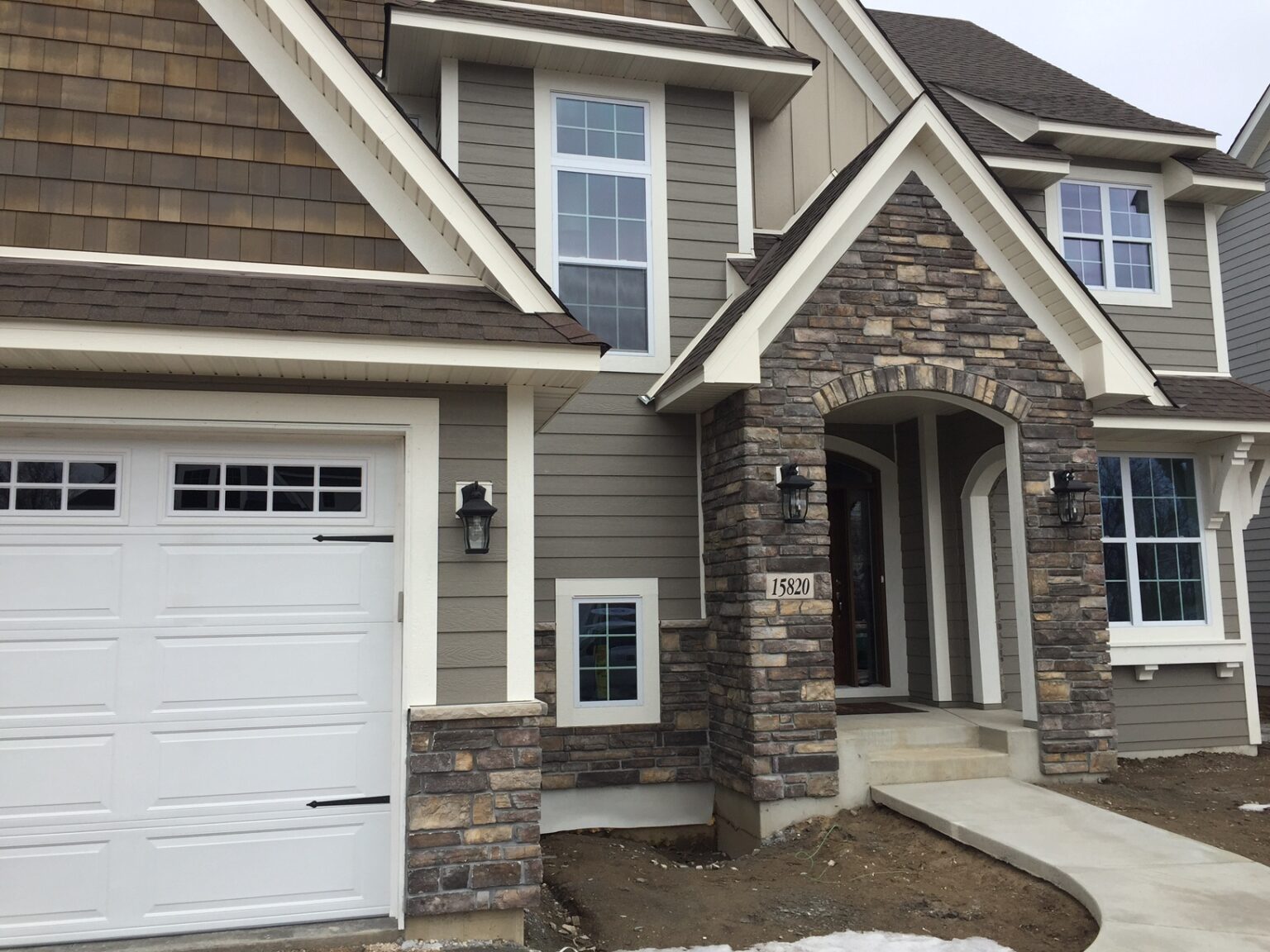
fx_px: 1064
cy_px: 476
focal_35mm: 29
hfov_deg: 61.7
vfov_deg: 48.2
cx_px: 635
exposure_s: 1/1014
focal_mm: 4.15
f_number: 2.2
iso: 32
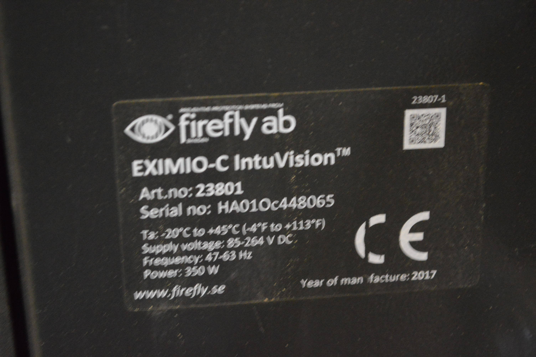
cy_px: 178
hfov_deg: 24.6
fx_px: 1227
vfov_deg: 16.5
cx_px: 268
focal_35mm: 82
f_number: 5.6
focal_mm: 55
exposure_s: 1/13
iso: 3200
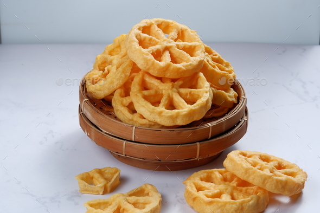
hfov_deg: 19.1
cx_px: 160
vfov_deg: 12.8
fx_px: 951
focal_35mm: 107
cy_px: 106
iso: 200
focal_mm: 71.1
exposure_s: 1/80
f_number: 10
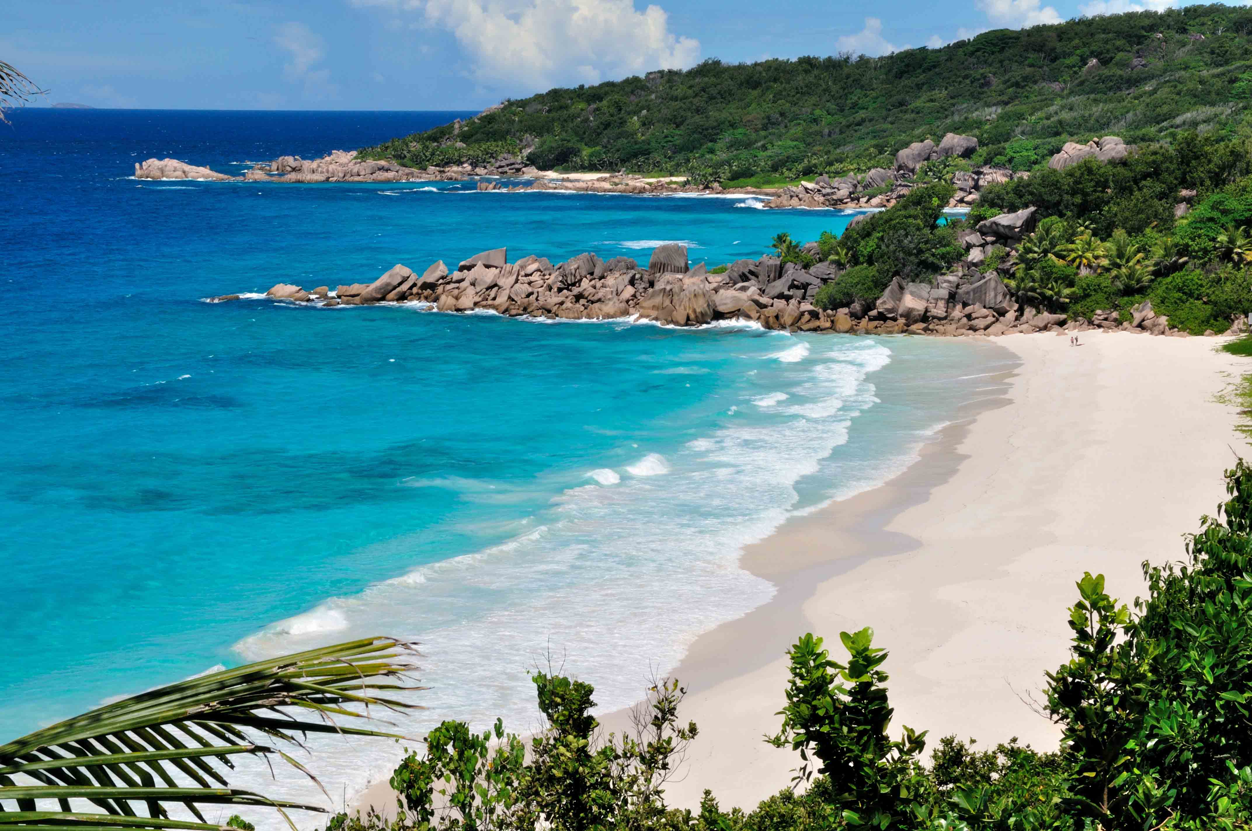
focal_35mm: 72
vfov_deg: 18.9
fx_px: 2501
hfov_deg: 28.1
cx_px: 626
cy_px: 416
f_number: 22
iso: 220
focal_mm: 48
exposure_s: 1/125
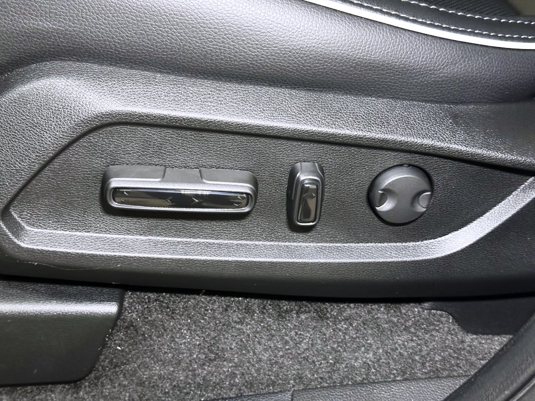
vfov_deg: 30.3
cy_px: 200
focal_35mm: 48
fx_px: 742
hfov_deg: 39.7
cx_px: 268
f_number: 1.78
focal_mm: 6.86
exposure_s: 1/30
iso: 640
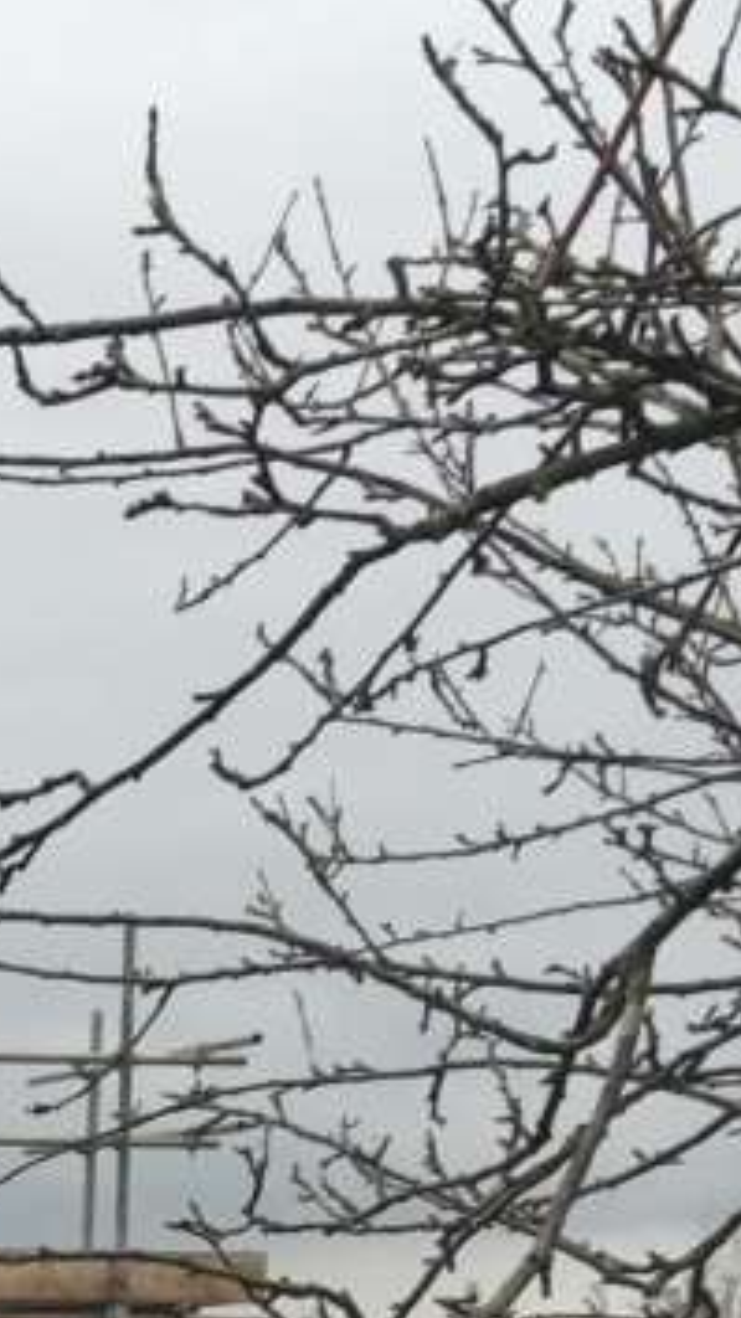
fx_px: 3739
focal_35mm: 107
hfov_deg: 9.6
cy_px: 1608
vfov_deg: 18.8
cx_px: -1221
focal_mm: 4.15
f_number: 2.2
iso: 25
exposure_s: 1/353
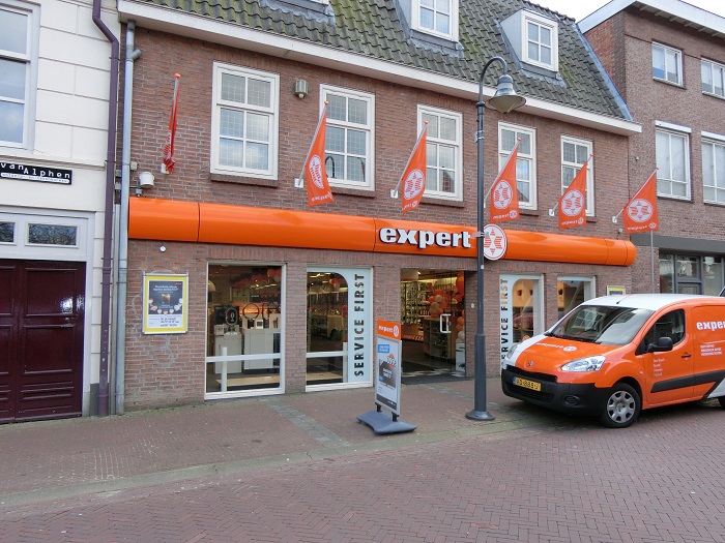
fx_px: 524
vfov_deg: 54.9
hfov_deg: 69.4
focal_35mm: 25
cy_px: 272
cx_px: 362
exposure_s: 1/160
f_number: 3.5
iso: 80
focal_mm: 4.5
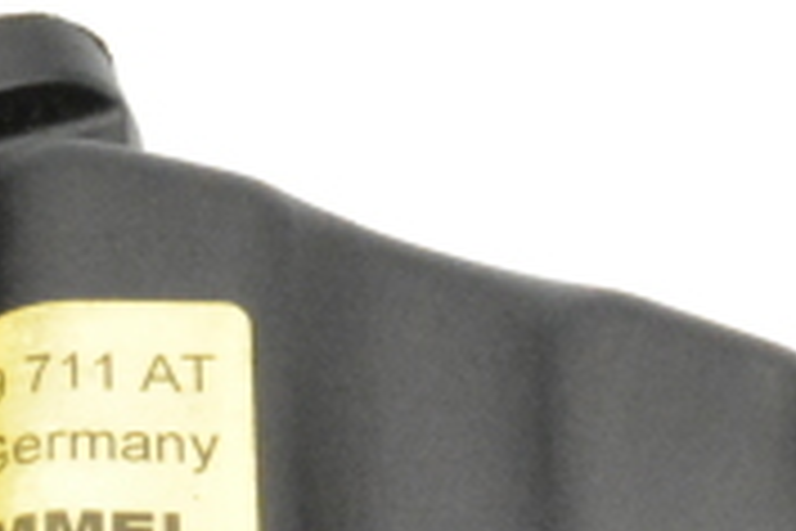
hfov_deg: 8.8
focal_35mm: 234
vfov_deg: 5.8
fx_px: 5171
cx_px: 22
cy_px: 666
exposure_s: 1/160
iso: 6400
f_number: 25
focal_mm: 27
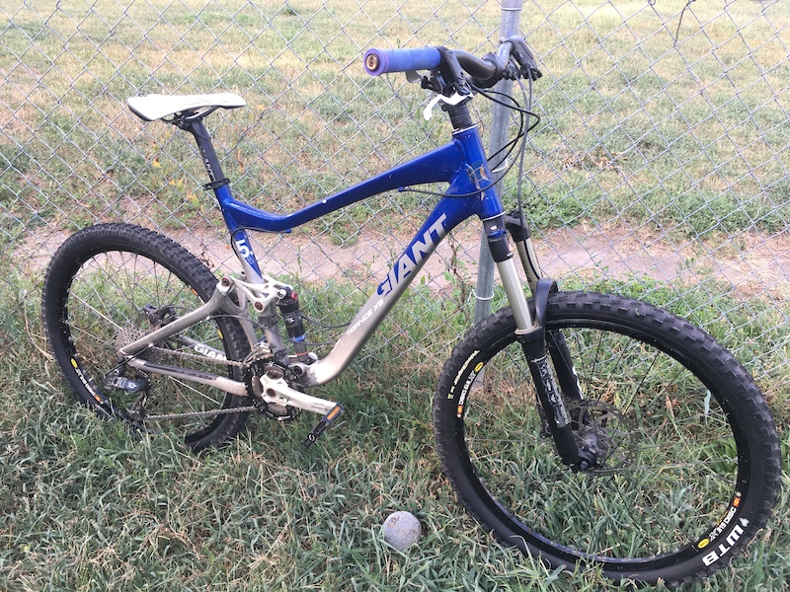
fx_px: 662
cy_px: 296
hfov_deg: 61.7
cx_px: 395
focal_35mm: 29
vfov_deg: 48.2
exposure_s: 1/120
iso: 40
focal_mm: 4.15
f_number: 2.2
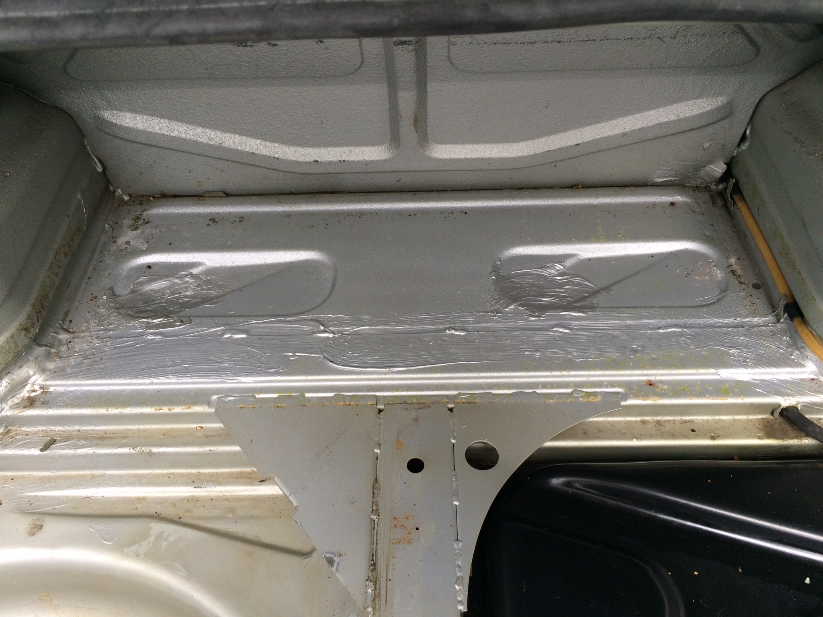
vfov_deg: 48.2
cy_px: 308
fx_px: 689
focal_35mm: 29
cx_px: 412
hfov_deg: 61.7
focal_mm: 4.15
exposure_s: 1/120
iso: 50
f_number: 2.2
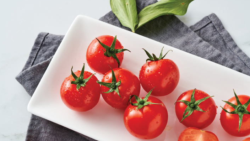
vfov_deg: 12.7
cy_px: 80
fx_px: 630
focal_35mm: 95
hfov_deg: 22.5
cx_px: 126
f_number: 16
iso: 200
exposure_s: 1/125
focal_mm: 90
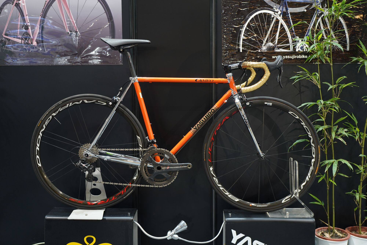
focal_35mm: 40
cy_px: 122
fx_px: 408
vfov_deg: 33.4
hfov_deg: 48.5
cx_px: 184
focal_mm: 40
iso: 800
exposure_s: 1/40
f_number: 3.5
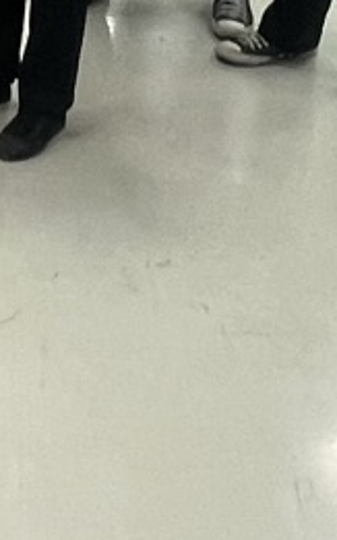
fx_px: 1588
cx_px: -302
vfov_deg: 17.6
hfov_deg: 11.2
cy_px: -230
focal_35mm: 108
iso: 160
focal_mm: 1.57
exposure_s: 1/50
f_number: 1.8
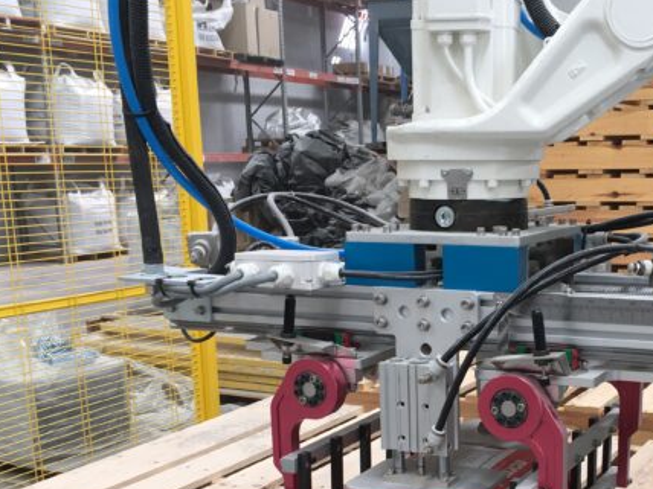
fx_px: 981
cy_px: 410
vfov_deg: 27.3
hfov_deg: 36.1
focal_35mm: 52
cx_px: 481
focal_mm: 4.15
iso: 25
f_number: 2.2
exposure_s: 1/50
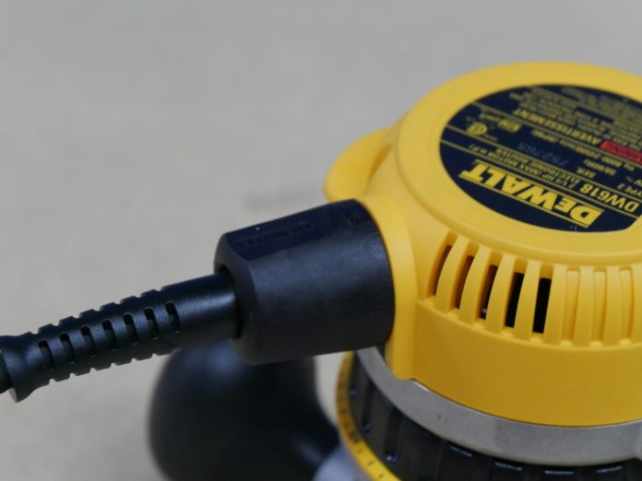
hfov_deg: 17.9
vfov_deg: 13.5
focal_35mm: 110
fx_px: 2040
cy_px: 240
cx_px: 321
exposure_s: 1/60
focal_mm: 55
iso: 3200
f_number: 5.1
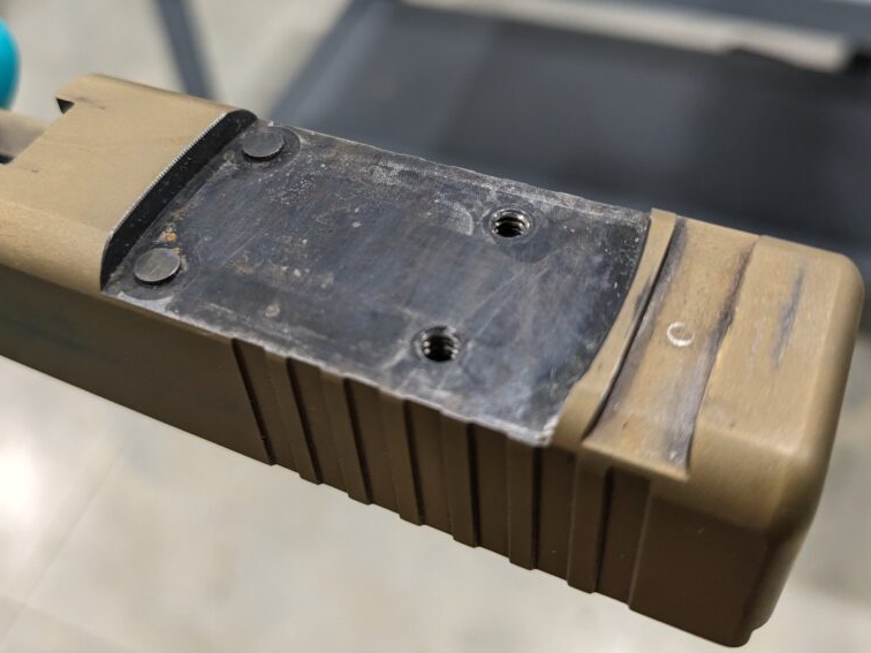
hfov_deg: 52.5
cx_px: 385
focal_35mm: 35
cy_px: 264
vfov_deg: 40.5
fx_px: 881
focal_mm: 4.38
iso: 141
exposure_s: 1/120
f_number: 1.73
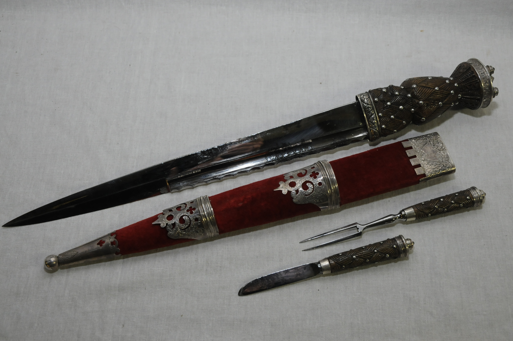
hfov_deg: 46.4
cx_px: 256
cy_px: 170
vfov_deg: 31.8
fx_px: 598
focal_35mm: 42
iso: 1000
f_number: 7.1
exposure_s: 1/60
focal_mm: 28
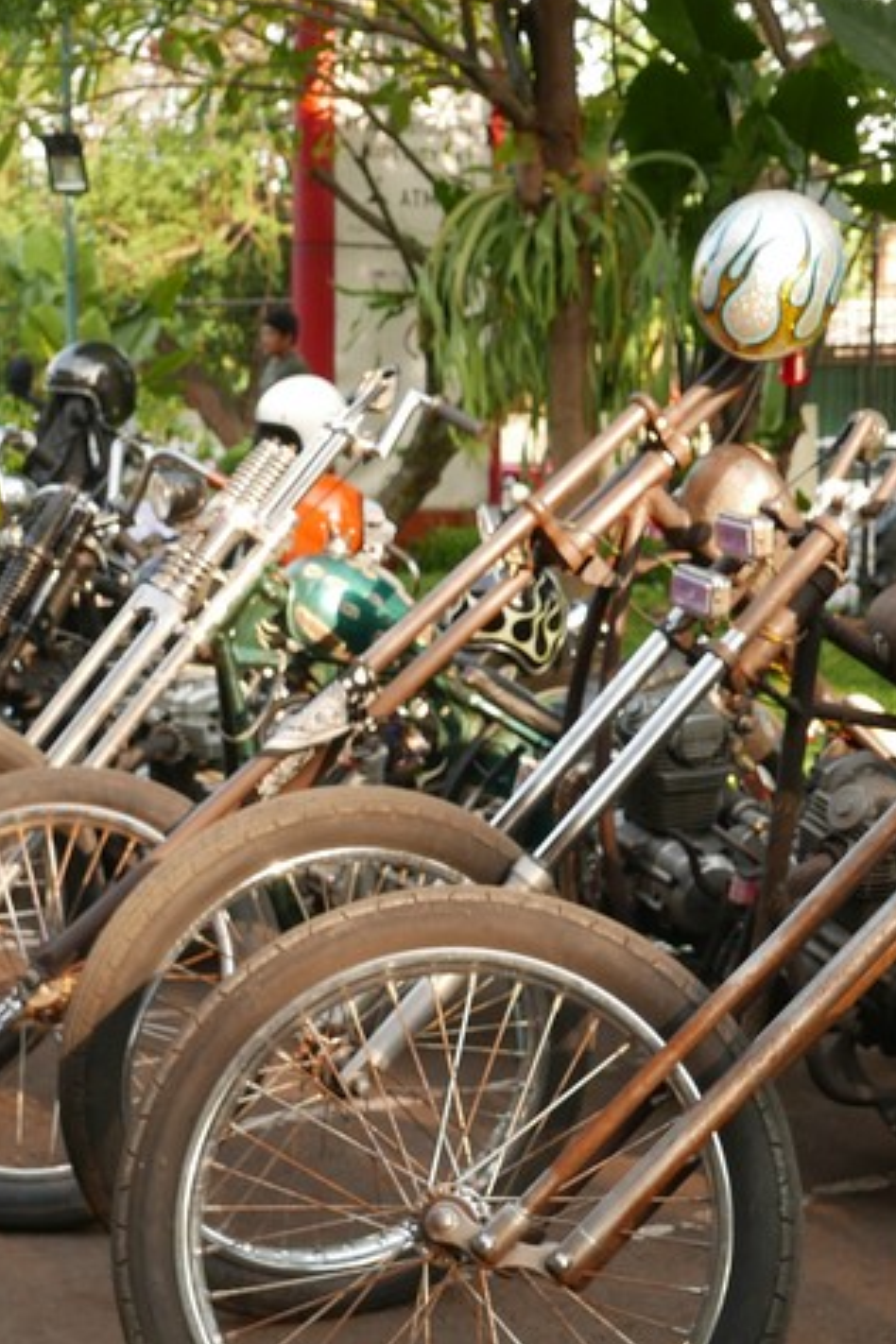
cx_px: 516
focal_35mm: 67
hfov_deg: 20.3
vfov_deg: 29.7
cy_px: 960
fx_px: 2501
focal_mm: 13.9
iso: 200
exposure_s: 1/125
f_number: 3.5
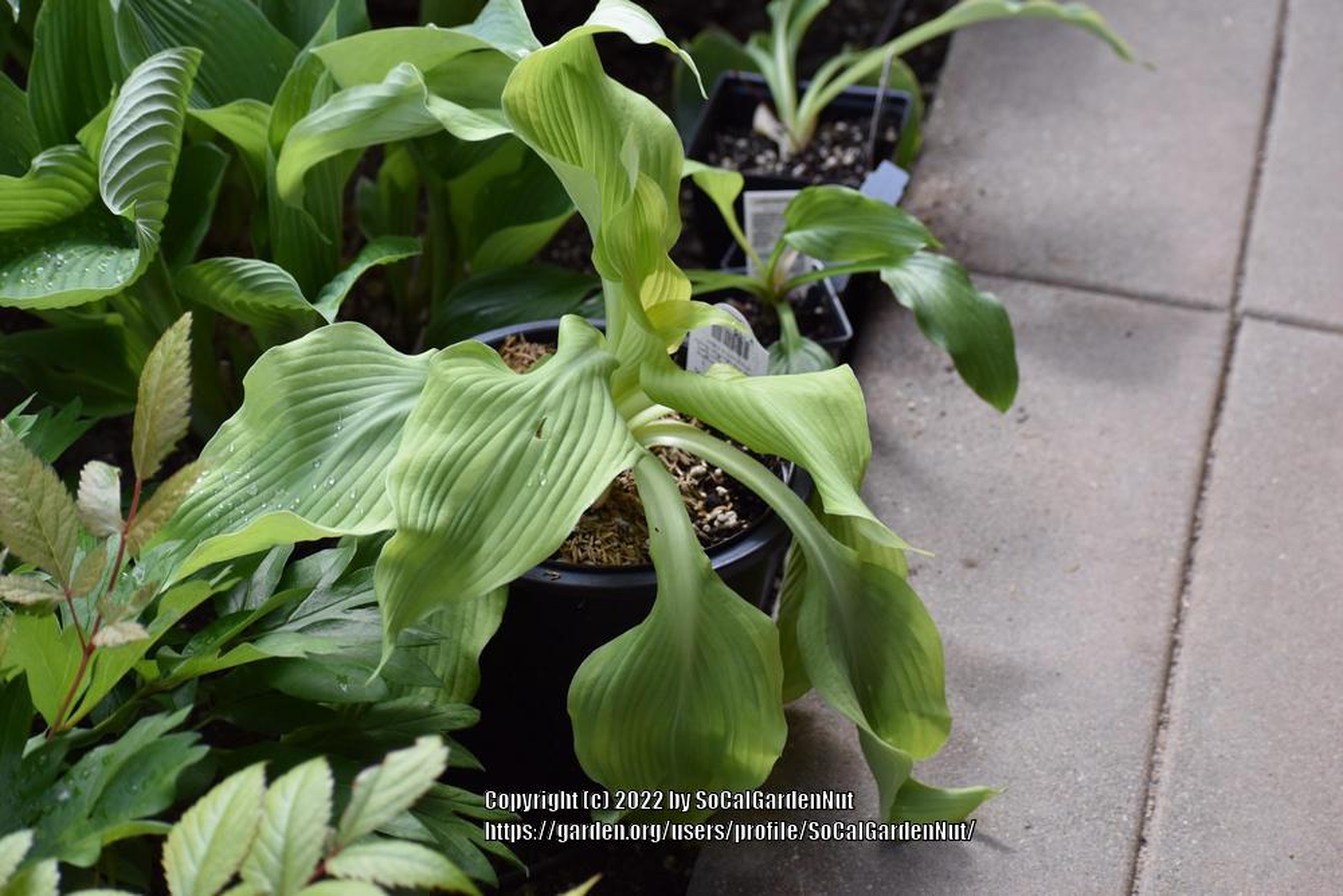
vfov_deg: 13.0
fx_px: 3917
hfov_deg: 19.5
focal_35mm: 105
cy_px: 448
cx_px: 672
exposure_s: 1/500
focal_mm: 70
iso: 400
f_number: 5
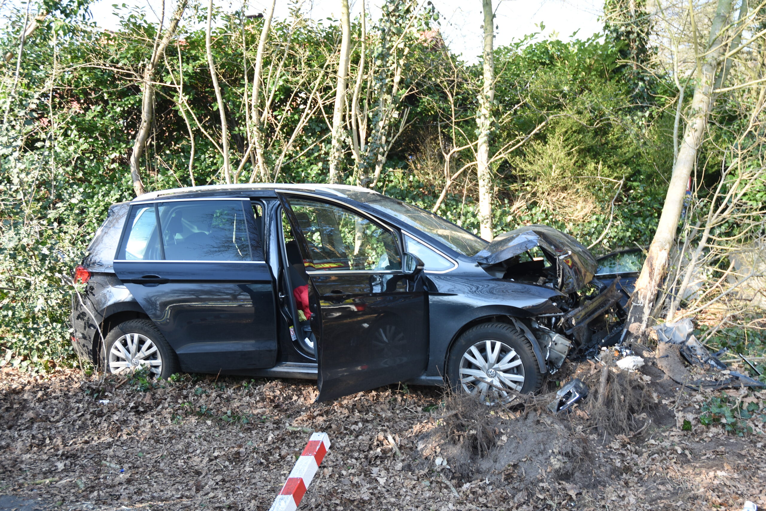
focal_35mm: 38
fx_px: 798
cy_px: 256
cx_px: 383
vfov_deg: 35.5
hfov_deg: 51.3
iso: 100
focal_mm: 25
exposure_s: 1/80
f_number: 4.5
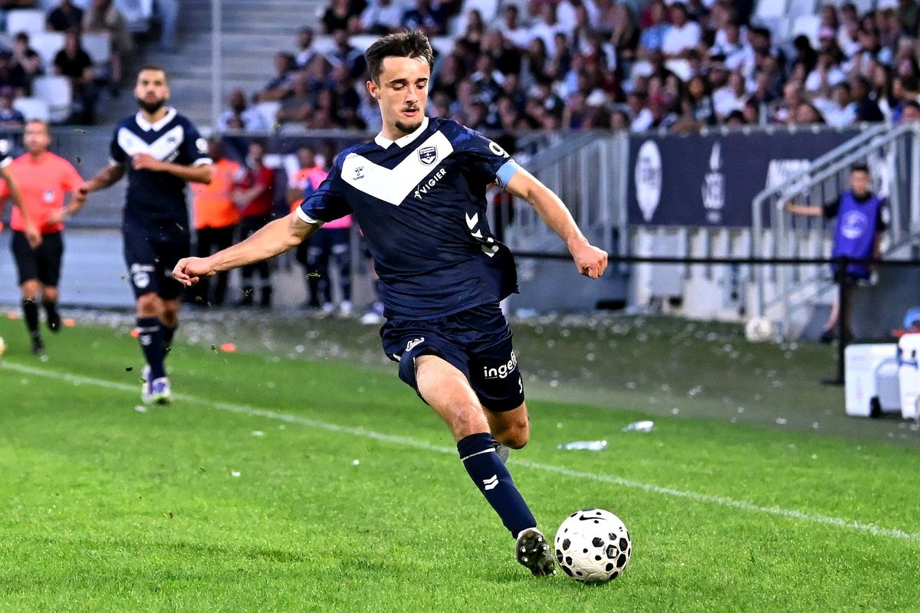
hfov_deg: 11.4
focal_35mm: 180
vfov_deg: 7.6
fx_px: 4600
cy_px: 306
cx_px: 460
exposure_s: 1/1600
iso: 7200
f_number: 4.8
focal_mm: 180
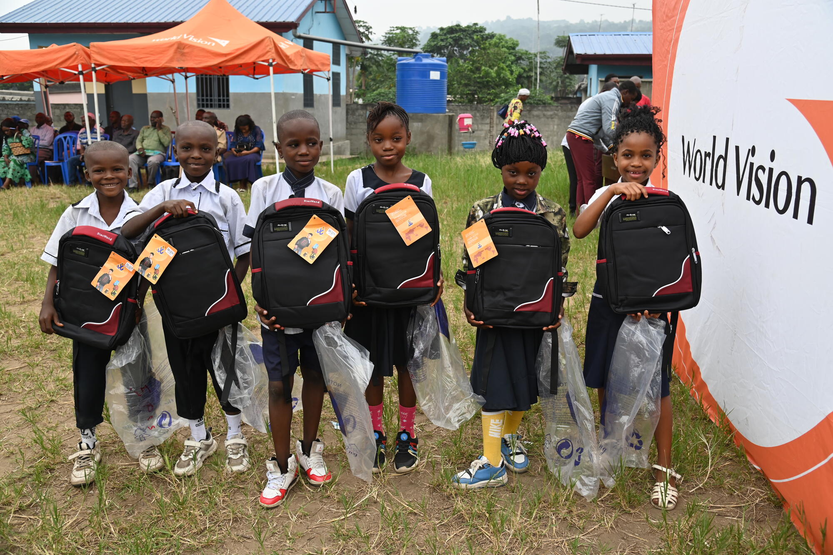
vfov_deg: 43.6
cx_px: 416
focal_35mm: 30
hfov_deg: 62.0
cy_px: 278
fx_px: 694
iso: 200
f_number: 5.6
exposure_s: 1/250
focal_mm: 30
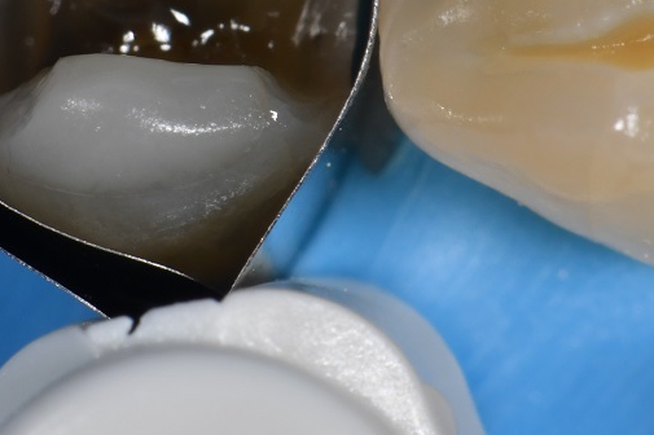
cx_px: 3
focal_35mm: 420
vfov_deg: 3.3
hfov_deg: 4.9
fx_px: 7625
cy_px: -23
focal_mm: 105
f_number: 32
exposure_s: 1/160
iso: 200
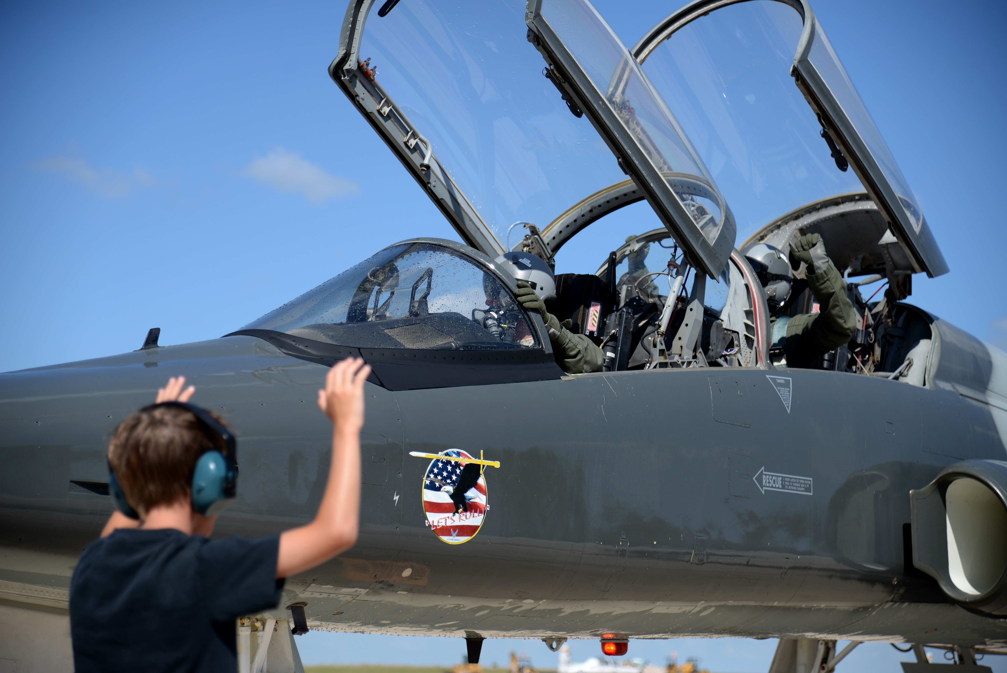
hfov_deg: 23.6
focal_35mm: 86
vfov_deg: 15.9
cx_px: 504
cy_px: 336
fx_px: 2406
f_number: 4
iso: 200
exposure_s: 1/2500
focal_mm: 86
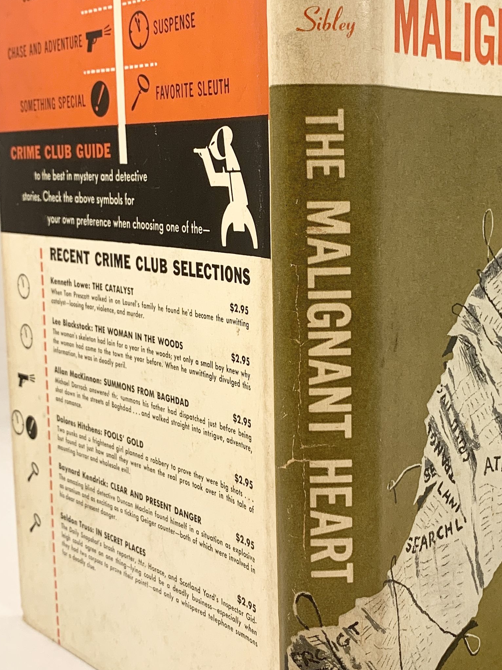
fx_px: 793
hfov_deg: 34.7
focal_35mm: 41
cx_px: 349
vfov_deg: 45.8
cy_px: 343
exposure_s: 1/120
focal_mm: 4.25
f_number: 1.8
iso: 50
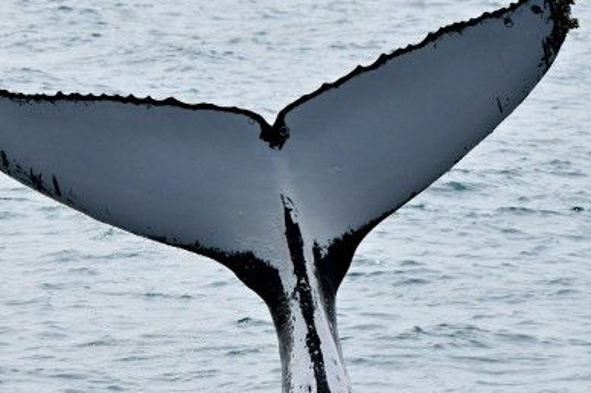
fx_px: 7611
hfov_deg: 4.4
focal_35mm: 464
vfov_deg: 3.0
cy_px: 362
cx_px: 292
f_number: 7.1
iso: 400
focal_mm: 150
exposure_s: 1/2000
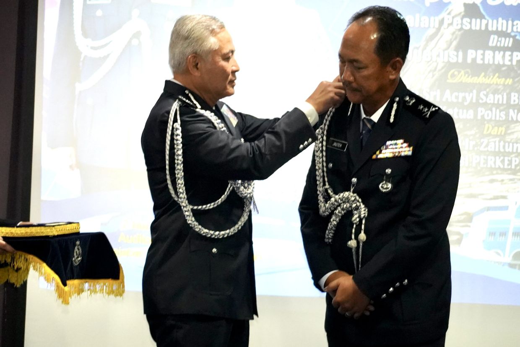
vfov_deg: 5.7
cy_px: 174
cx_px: 260
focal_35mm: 240
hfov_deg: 8.6
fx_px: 3468
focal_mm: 160
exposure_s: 1/160
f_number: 5.6
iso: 8000
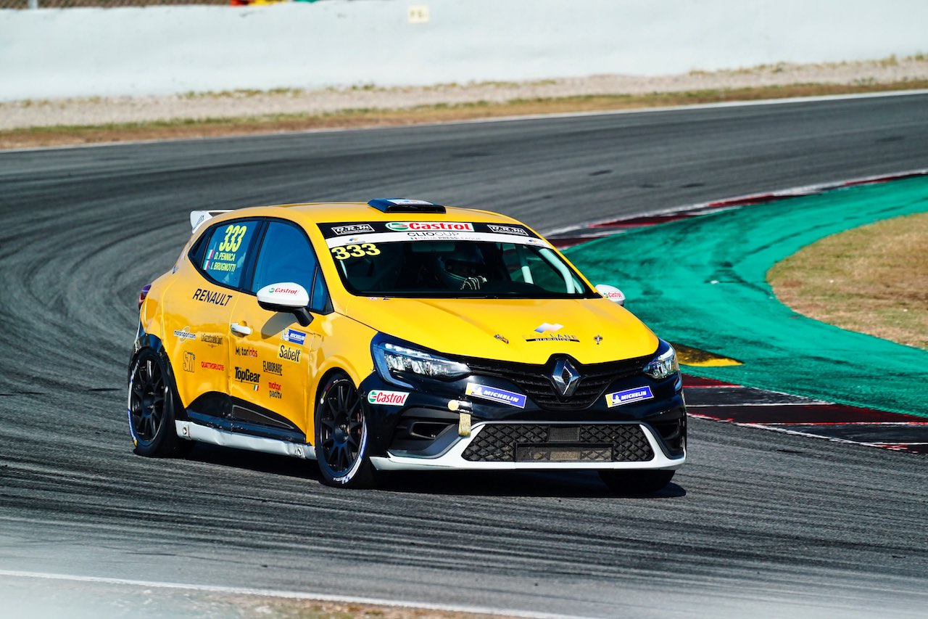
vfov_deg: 5.1
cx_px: 464
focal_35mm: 271
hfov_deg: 7.6
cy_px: 310
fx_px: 6984
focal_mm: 271
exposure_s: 1/1000
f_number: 6.3
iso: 400
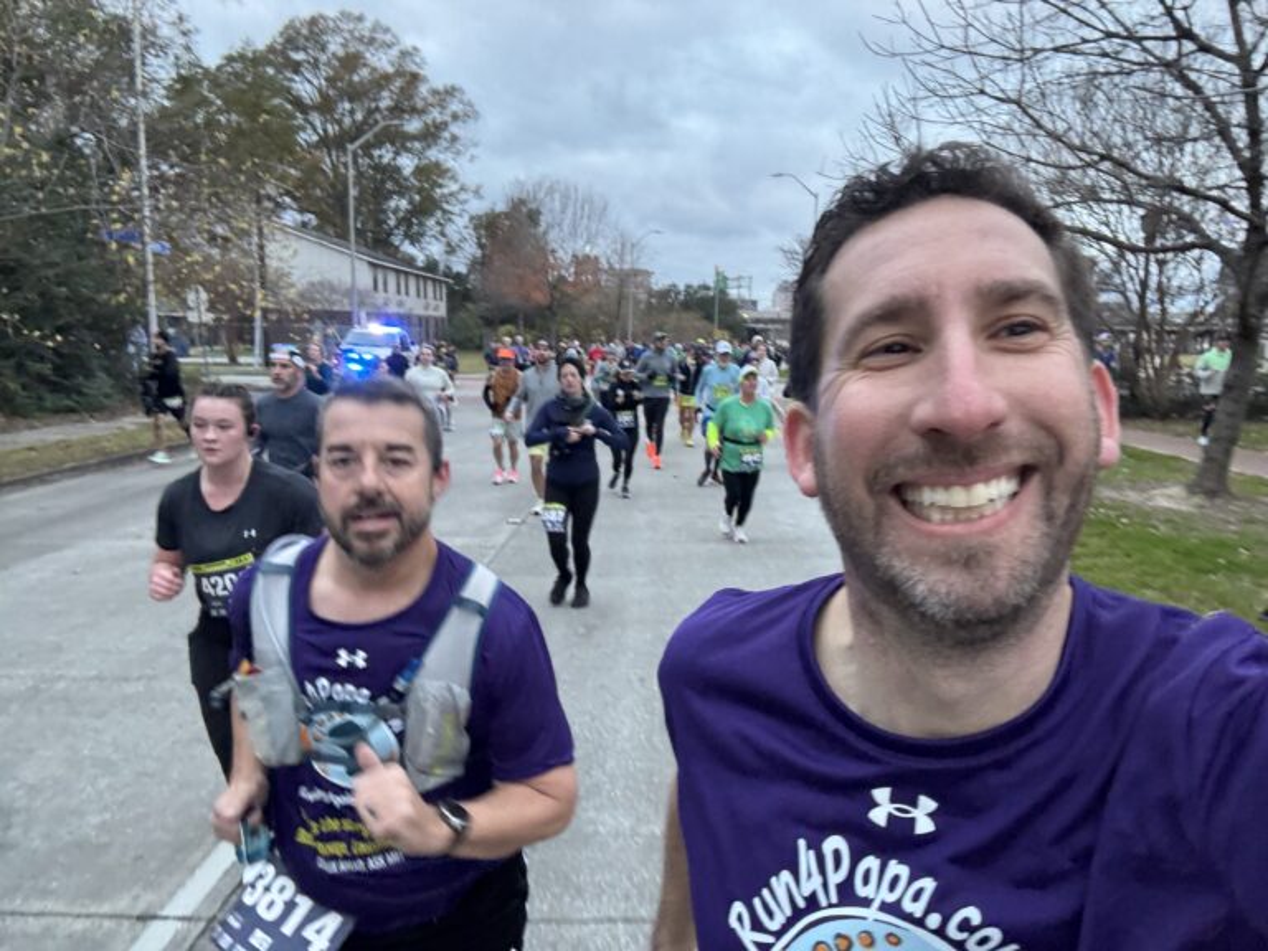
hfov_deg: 73.9
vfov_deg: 58.9
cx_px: 634
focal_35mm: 23
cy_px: 476
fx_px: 843
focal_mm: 2.69
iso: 200
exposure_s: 1/60
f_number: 1.9
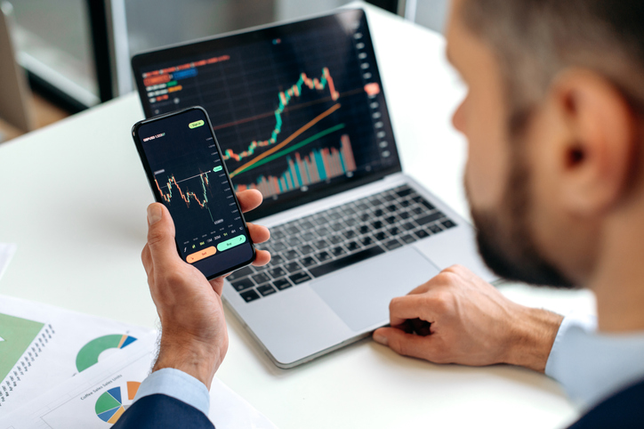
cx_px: 322
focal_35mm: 50
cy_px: 214
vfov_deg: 27.0
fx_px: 894
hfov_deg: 39.6
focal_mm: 50
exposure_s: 1/160
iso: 320
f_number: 3.2
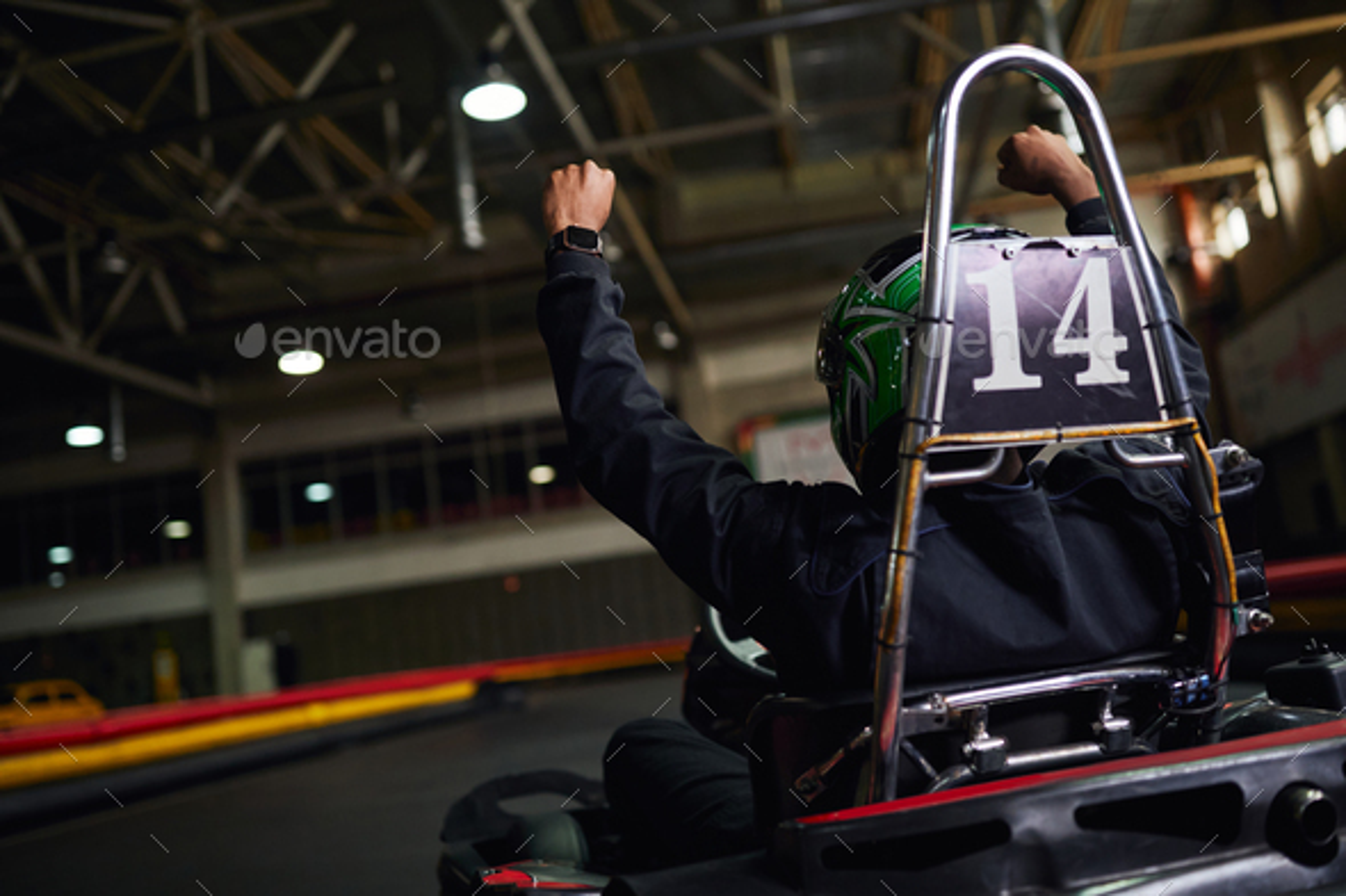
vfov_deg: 37.8
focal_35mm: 35
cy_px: 448
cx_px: 673
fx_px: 1308
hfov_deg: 54.4
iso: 1000
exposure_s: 1/200
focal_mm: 35
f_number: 1.8
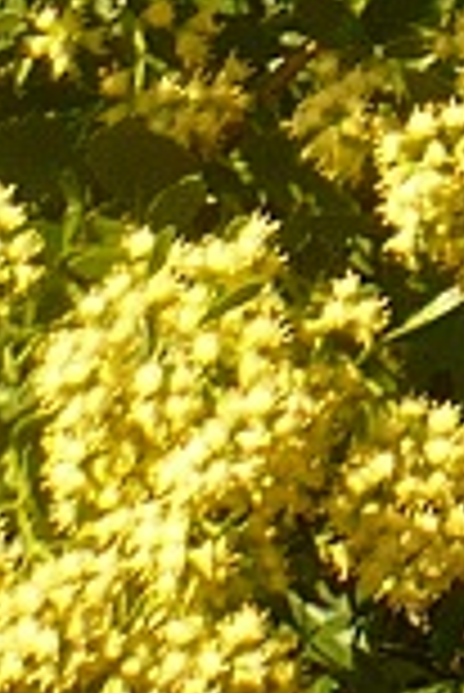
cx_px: 1333
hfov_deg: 4.7
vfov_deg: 6.7
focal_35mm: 284
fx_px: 5478
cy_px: -1292
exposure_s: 1/800
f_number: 2.8
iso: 100
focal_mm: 5.8
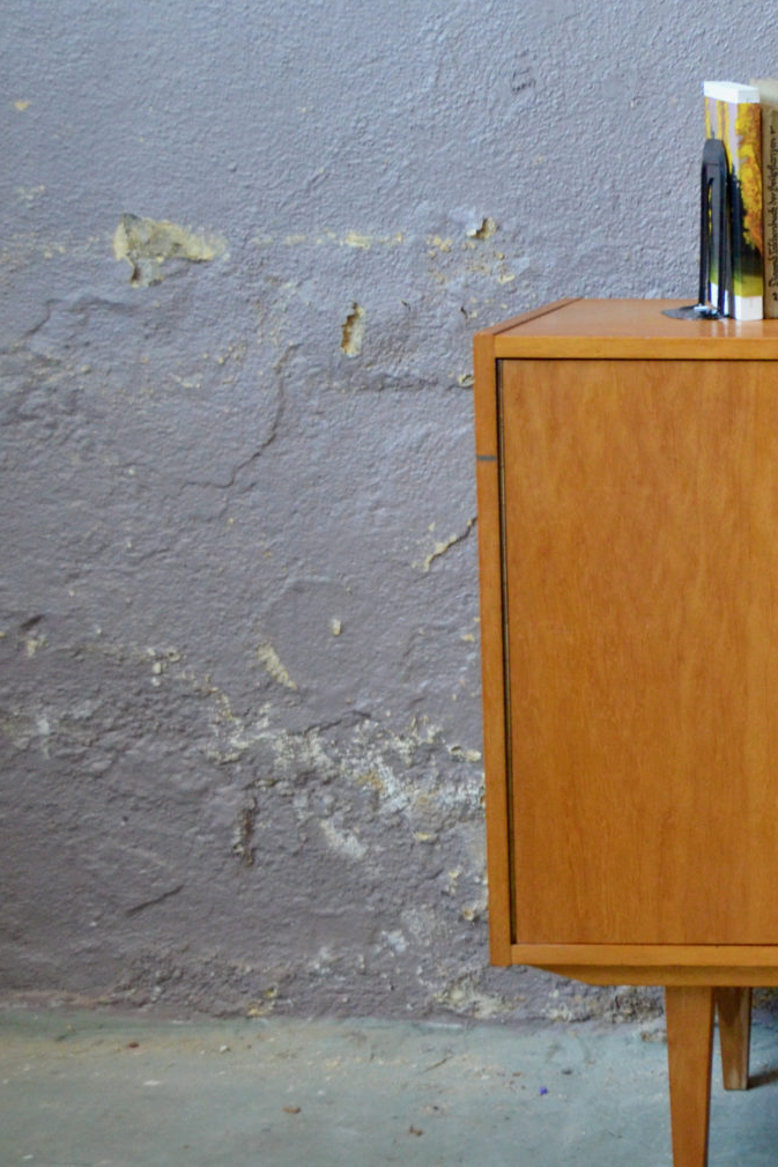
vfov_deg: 25.6
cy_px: 493
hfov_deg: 16.3
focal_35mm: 79
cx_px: 1029
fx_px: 2560
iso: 1250
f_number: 4.2
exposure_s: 1/60
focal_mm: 26
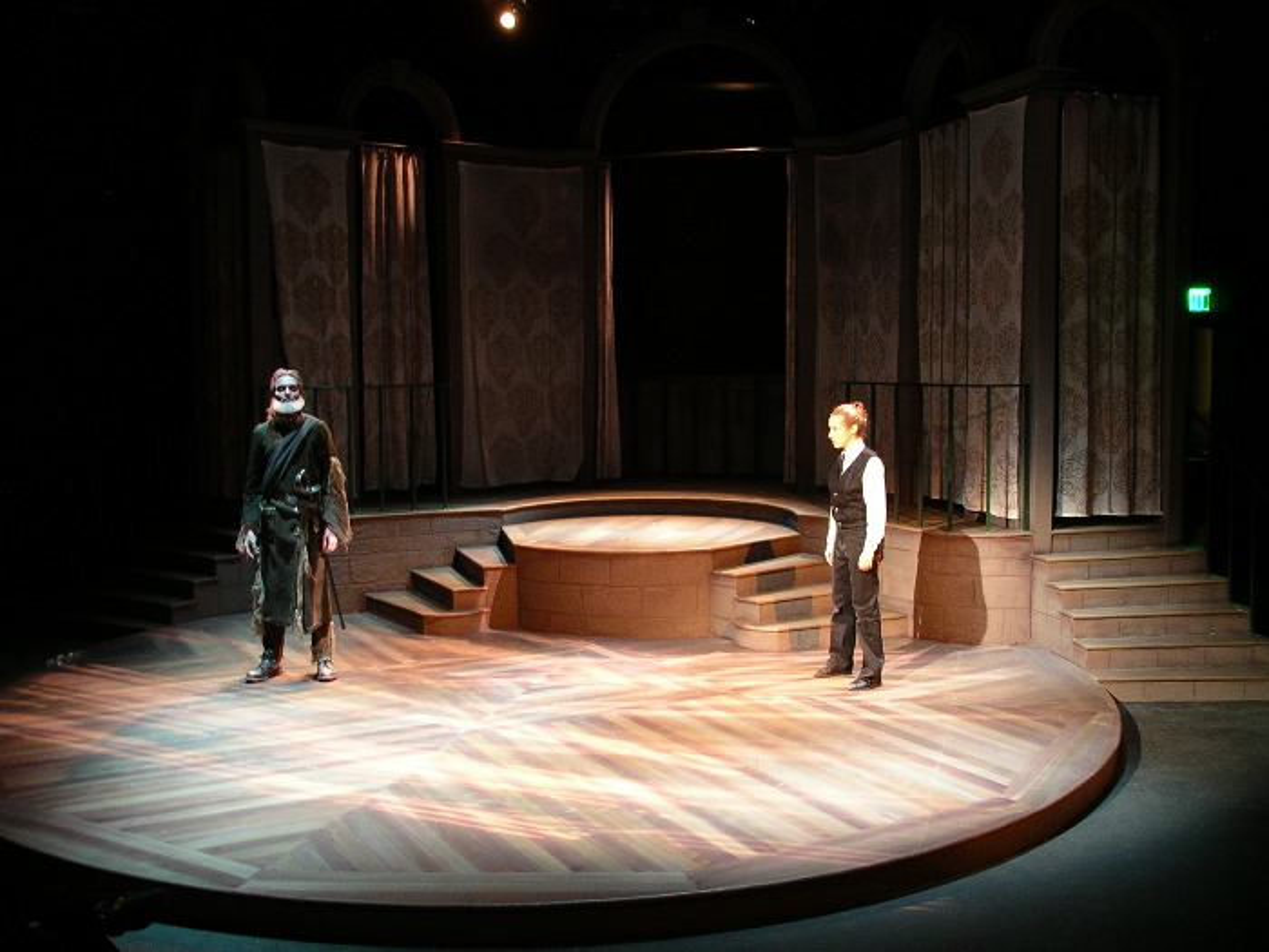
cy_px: 476
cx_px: 634
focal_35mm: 37
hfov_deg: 50.1
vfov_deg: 38.7
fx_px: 1356
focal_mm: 7.8
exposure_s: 1/1.72
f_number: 2.8
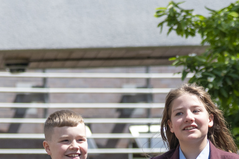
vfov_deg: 3.0
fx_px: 2979
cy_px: 243
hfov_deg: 4.6
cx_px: 74
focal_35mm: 449
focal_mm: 120
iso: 640
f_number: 4.5
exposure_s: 1/2500
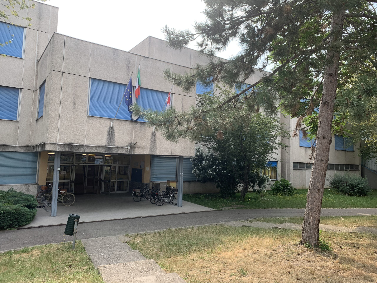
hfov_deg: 67.3
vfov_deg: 53.1
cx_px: 188
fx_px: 283
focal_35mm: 26
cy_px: 142
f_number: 1.8
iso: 25
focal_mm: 4.25
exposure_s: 1/564
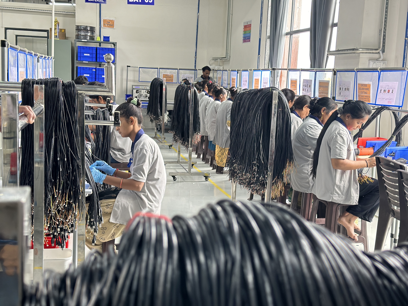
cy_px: 153
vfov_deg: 30.3
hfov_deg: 39.7
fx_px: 566
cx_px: 204
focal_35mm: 48
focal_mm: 6.86
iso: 200
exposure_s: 1/100
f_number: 1.78
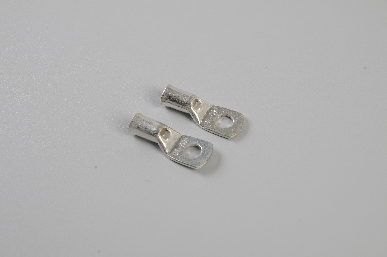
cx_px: 194
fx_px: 1127
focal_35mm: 105
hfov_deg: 19.5
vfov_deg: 13.0
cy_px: 128
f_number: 18
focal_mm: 70
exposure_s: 1/60
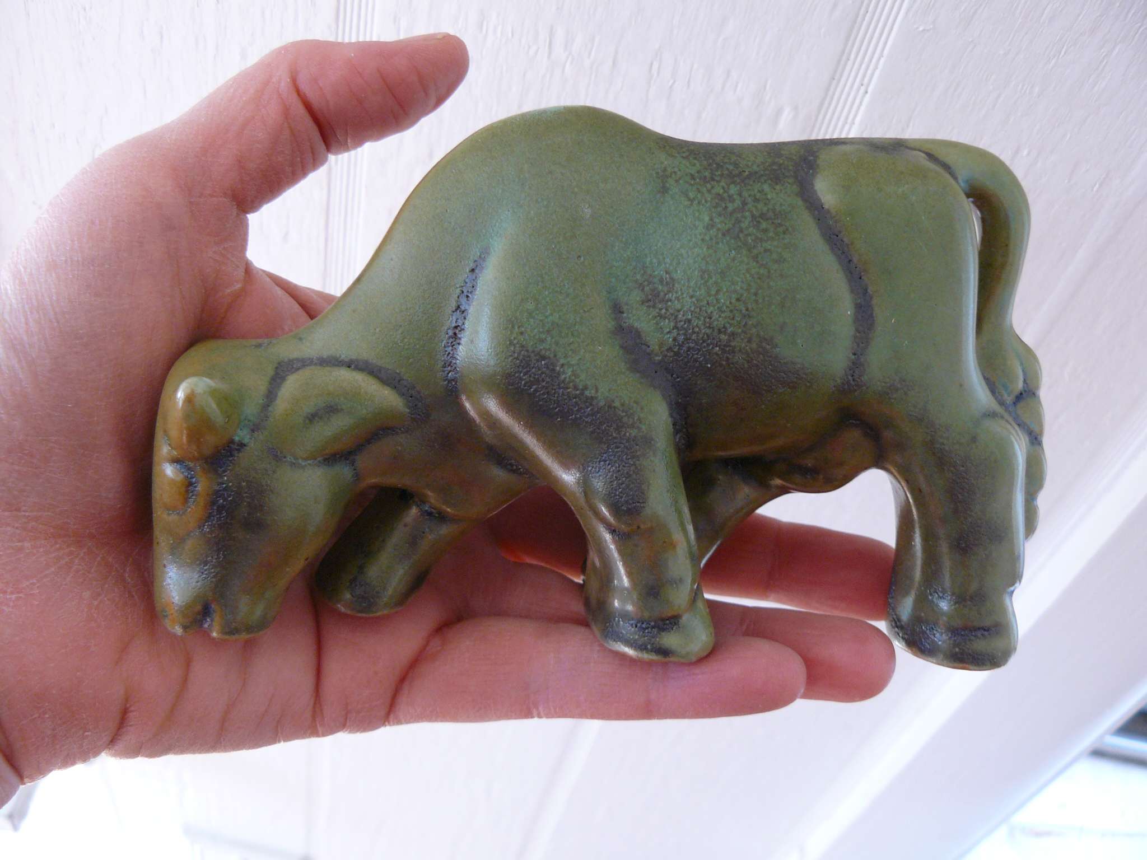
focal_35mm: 36
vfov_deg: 39.7
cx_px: 574
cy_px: 430
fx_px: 1193
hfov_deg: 51.4
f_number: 2.8
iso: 160
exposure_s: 1/30
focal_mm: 6
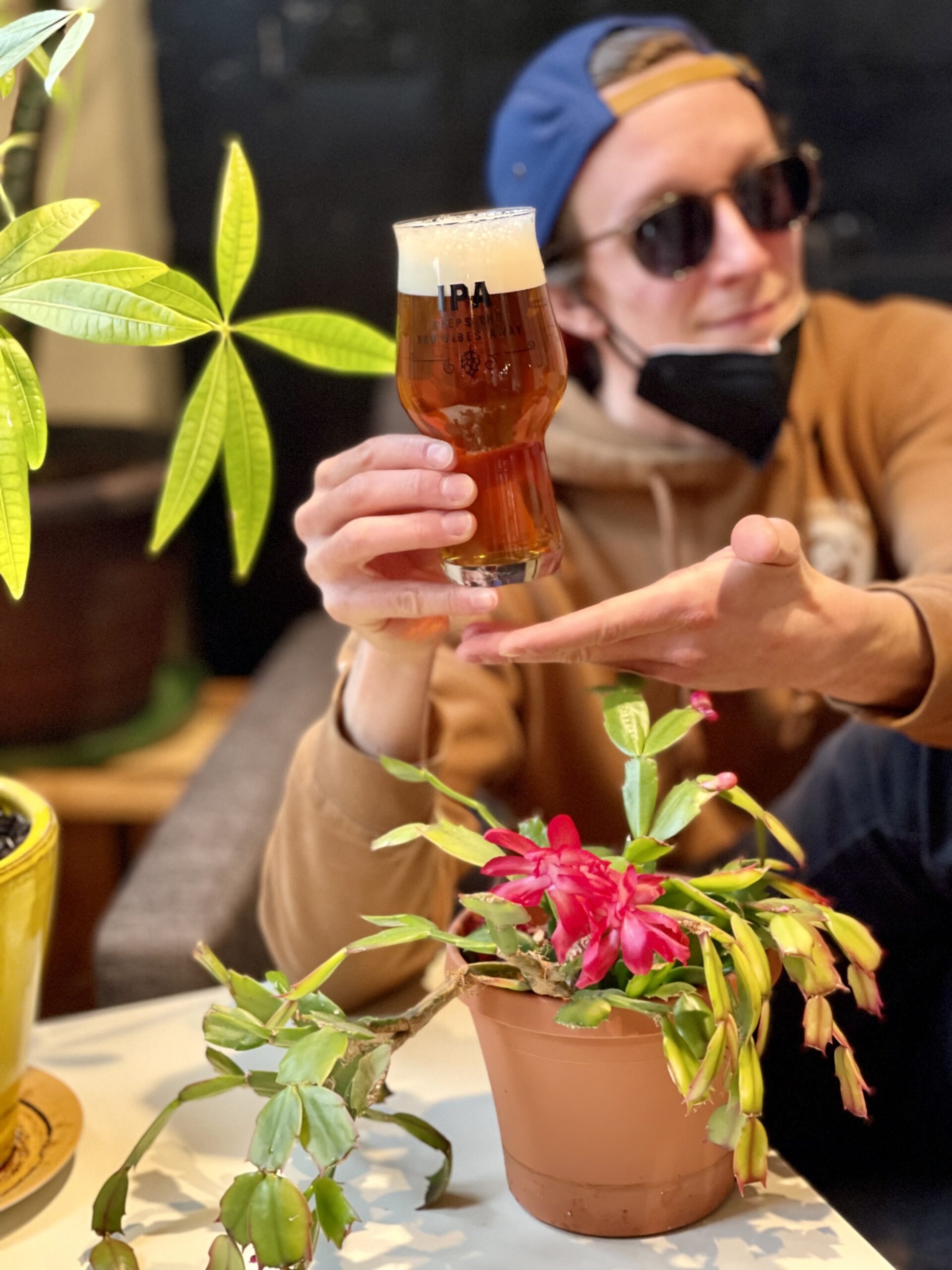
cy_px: 635
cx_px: 476
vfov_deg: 30.3
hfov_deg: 22.9
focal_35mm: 64
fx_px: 2347
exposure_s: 1/40
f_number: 2.2
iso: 400
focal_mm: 7.5
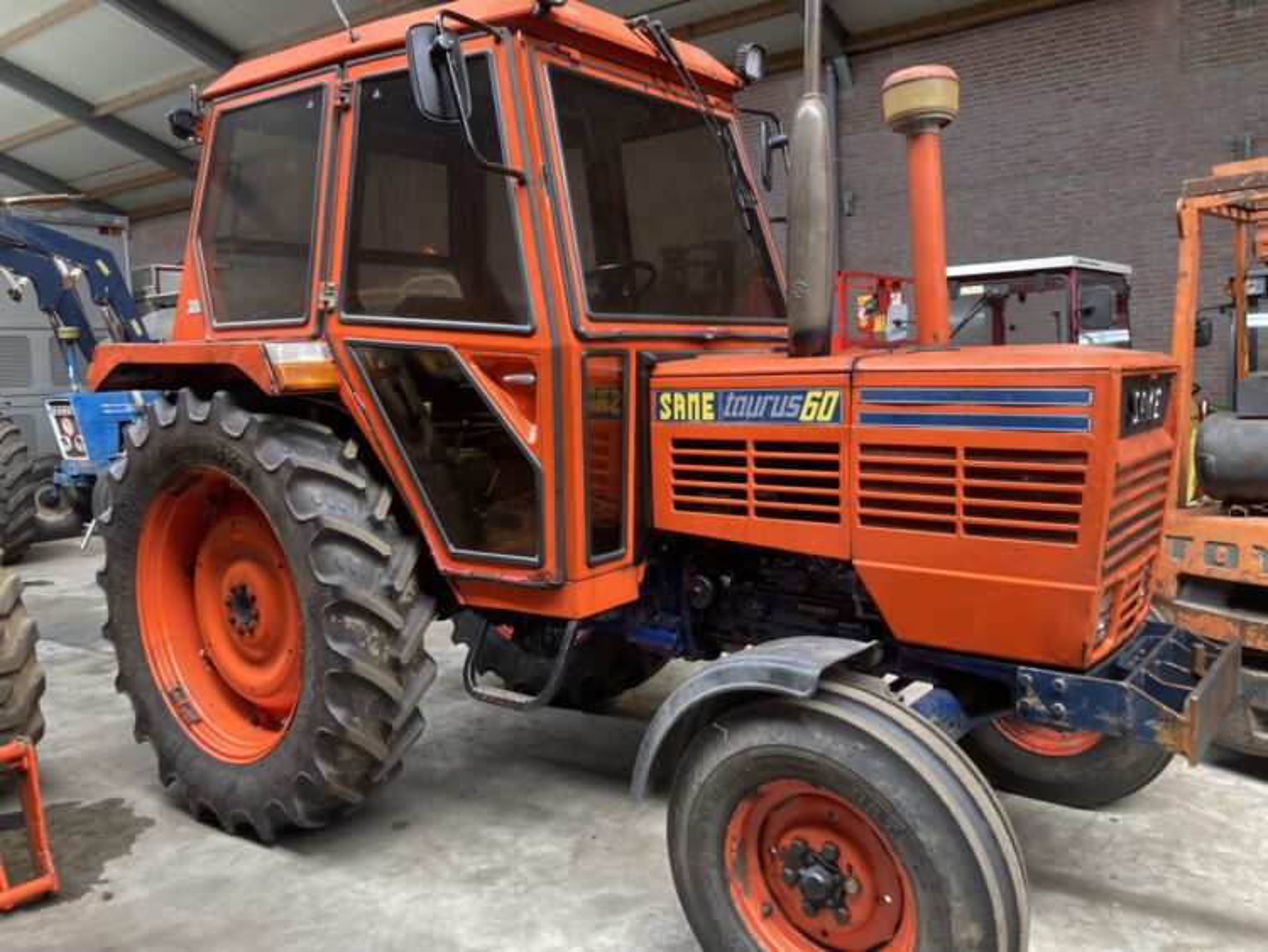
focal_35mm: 28
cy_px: 476
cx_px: 634
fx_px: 1026
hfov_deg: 63.4
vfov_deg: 49.8
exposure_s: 1/81
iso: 80
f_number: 1.8
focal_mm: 3.99
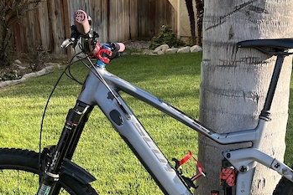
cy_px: 209
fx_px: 505
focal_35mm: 62
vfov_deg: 21.0
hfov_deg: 32.2
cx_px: 186
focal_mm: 5.1
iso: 50
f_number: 1.6
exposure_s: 1/520
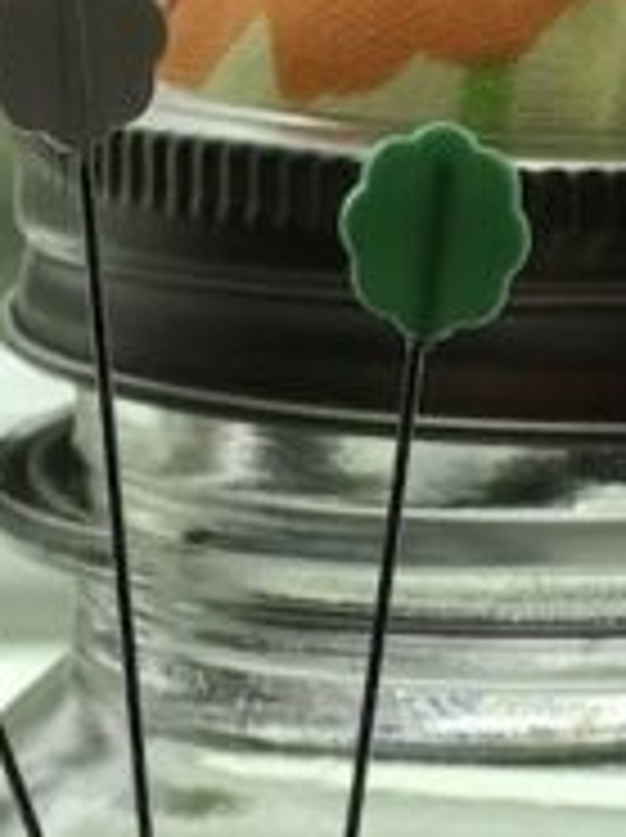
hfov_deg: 4.9
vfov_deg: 6.3
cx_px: 624
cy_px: 2007
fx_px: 7274
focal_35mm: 301
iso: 20
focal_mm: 6.6
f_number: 2.8
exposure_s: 1/329
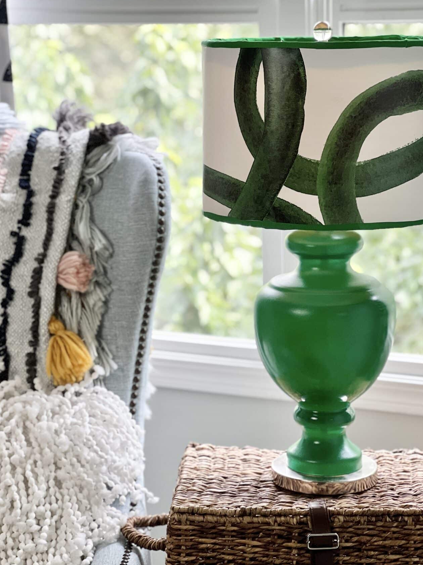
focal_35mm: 94
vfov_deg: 20.9
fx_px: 1532
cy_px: 249
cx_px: 204
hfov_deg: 15.7
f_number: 2.8
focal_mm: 9
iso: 80
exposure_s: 1/121
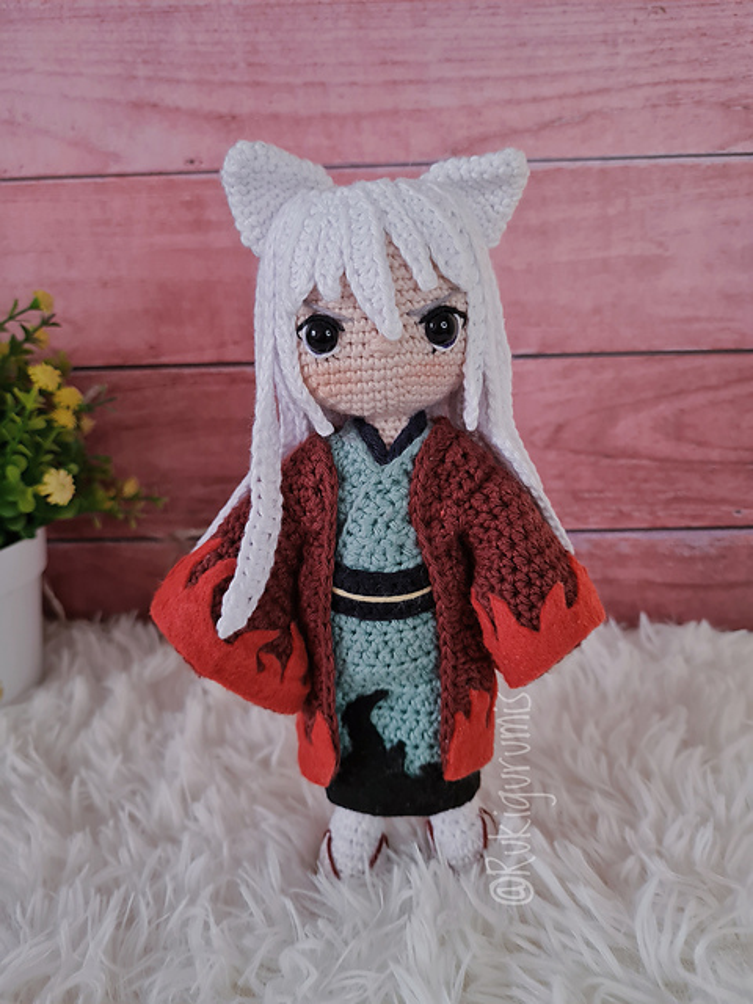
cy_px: 502
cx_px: 376
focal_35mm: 26
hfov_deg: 53.1
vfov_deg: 67.3
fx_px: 754
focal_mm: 5.4
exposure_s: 1/50
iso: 400
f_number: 1.8
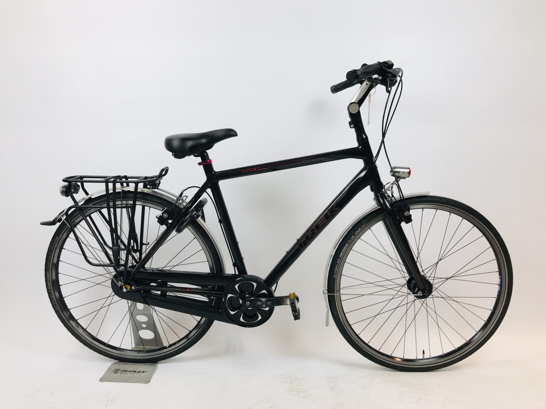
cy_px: 204
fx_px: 442
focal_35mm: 28
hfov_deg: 63.4
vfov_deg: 49.7
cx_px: 273
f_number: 1.8
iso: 32
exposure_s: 1/50
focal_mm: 3.99
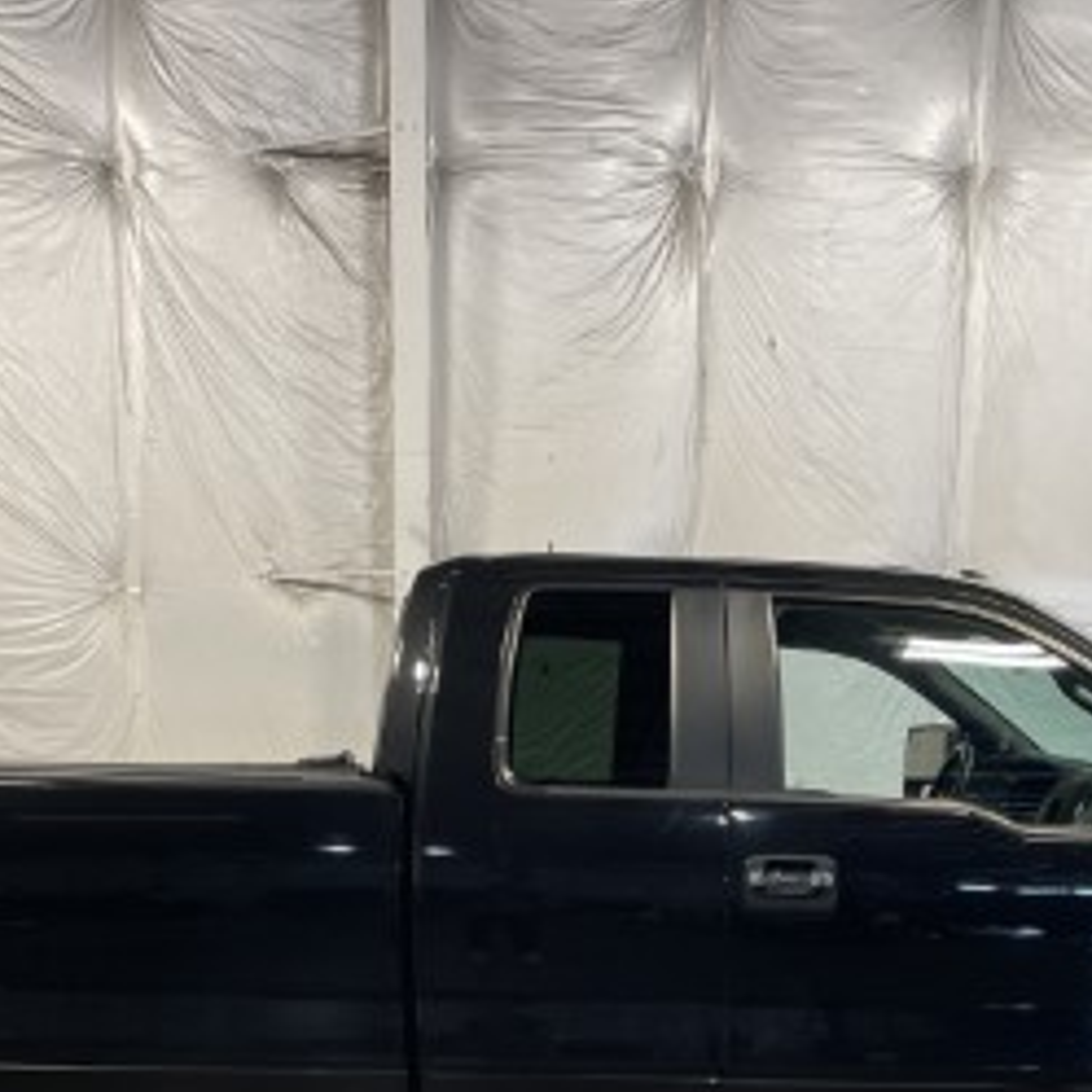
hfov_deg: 29.1
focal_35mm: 59
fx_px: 2106
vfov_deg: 27.7
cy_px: 1044
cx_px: 513
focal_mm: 4.2
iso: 64
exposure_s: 1/60
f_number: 1.6
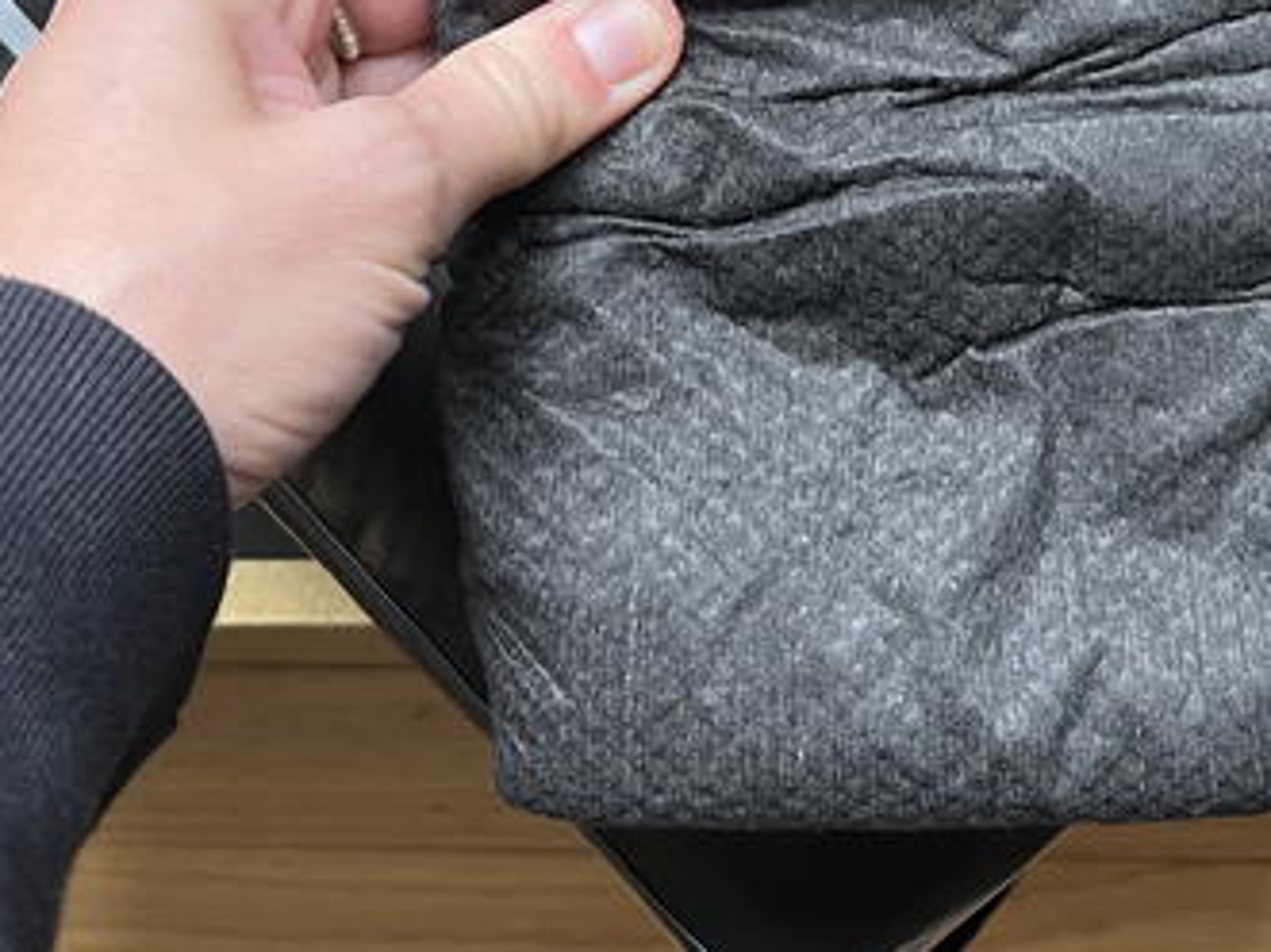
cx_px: 783
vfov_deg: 25.6
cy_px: 75
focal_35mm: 55
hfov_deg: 34.8
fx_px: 2019
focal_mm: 5.1
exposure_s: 1/85
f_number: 1.6
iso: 125
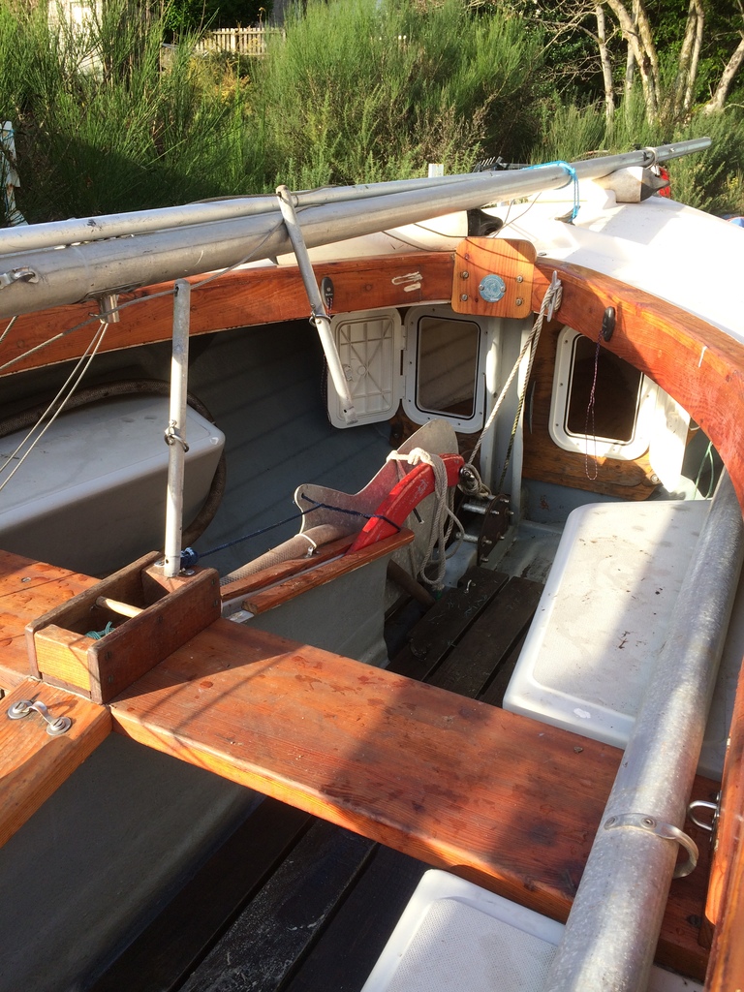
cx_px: 372
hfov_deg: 48.2
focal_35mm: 29
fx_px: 831
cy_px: 496
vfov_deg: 61.7
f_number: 2.2
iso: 32
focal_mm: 4.15
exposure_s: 1/477
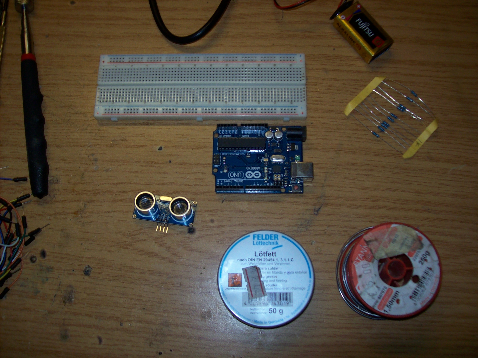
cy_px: 179
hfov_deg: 51.4
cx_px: 239
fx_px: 497
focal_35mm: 36
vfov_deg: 39.6
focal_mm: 6
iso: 80
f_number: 2.7
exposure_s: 1/64
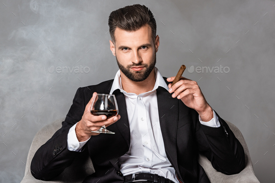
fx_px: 1337
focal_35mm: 175
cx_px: 138
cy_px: 92
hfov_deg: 11.7
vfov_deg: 7.9
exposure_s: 1/200
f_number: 5
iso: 160
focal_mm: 175
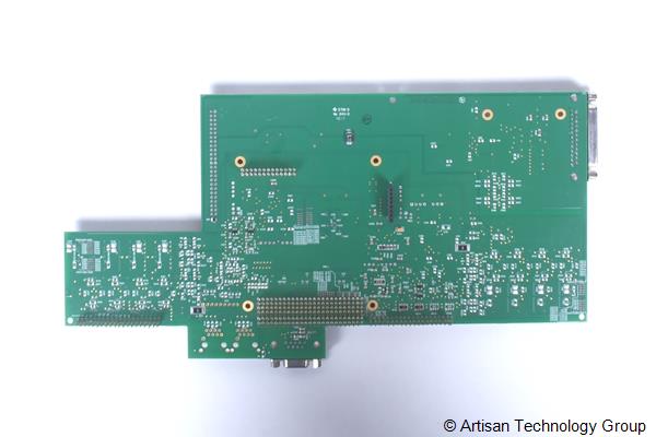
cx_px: 328
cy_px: 218
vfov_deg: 43.6
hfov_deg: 61.9
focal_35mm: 30
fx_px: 547
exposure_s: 1/200
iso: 200
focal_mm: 20
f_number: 14
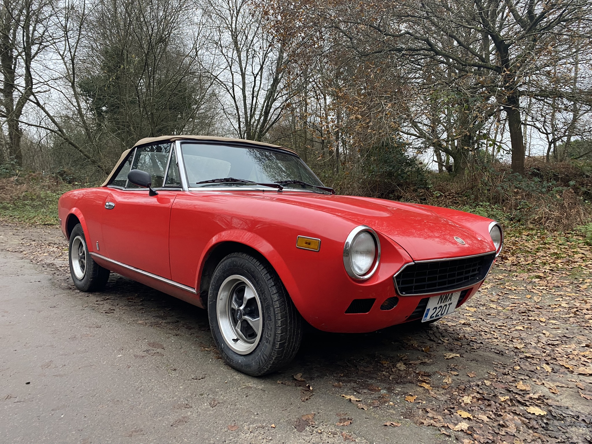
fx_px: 445
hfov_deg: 67.3
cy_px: 222
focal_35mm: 26
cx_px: 296
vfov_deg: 53.1
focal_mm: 4.25
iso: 125
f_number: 1.8
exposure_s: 1/60
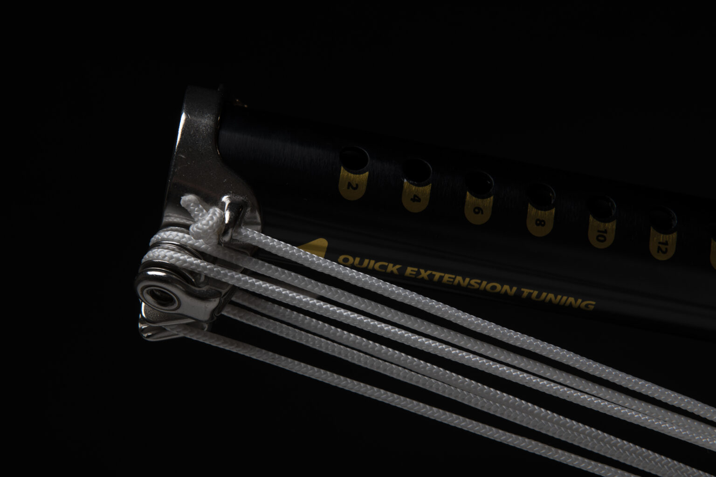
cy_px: 238
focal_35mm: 70
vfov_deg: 19.5
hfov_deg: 28.8
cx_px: 358
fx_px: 1392
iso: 100
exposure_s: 1/160
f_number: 10
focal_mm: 70
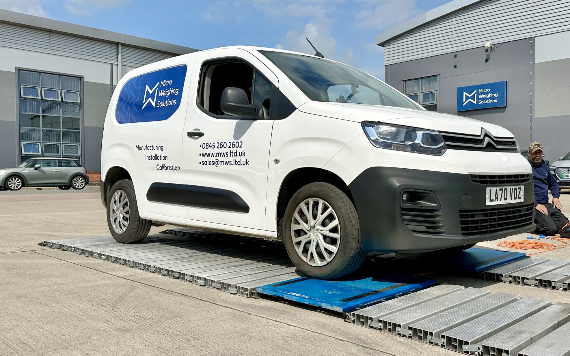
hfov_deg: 57.8
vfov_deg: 38.3
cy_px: 184
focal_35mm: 33
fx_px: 513
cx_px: 332
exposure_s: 1/10753
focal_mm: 6.86
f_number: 1.78
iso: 80
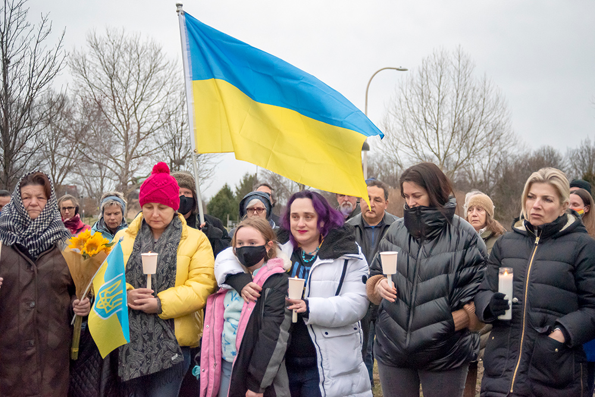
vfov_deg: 27.0
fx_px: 826
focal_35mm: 50
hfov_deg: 39.6
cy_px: 198
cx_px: 298
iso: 3200
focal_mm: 50
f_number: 4.5
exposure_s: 1/2000
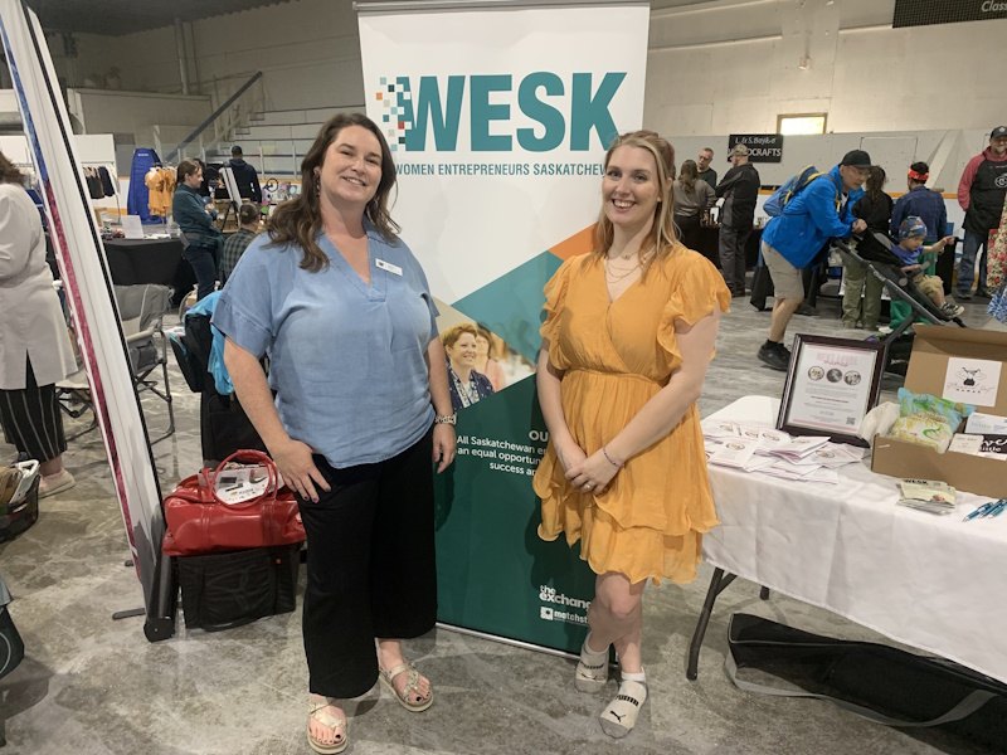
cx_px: 504
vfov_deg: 53.1
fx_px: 756
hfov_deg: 67.3
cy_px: 378
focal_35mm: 26
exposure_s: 1/60
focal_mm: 4.25
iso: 100
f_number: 1.8
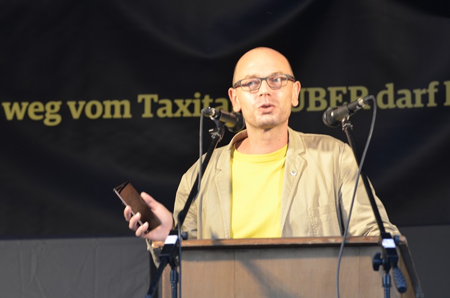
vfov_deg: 7.8
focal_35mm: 174
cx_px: 225
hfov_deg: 11.8
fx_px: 2169
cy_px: 149
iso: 640
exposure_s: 1/60
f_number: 4
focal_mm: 116
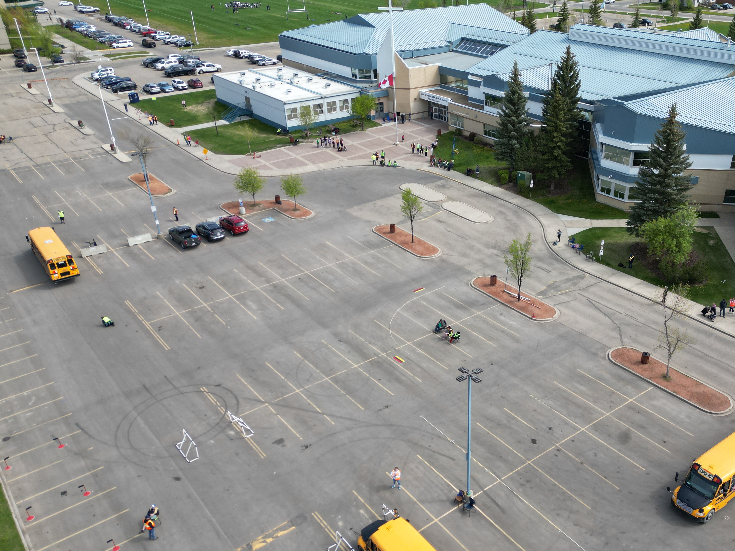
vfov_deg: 43.8
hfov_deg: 56.0
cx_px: 467
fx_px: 679
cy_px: 341
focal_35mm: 32
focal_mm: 6.72
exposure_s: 1/2000
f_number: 1.7
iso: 100
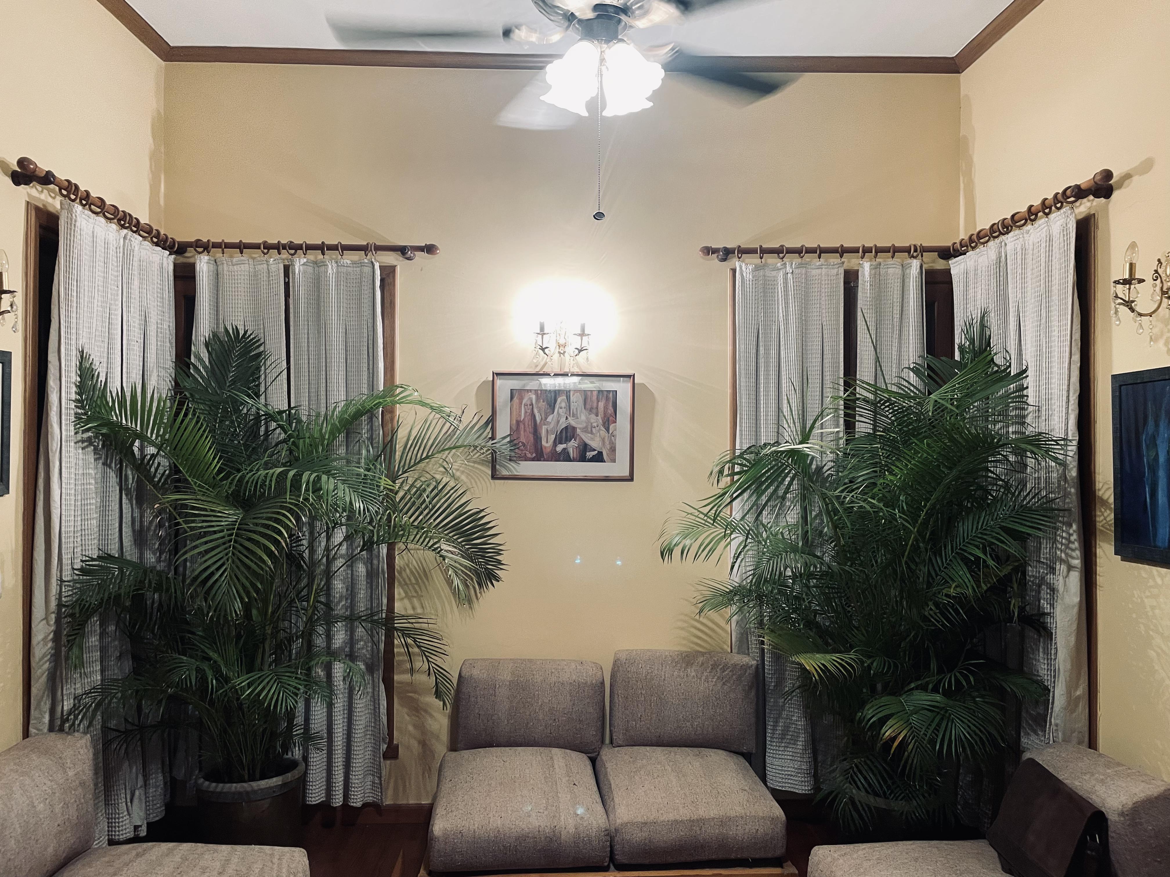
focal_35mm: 26
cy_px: 438
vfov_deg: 53.1
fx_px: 879
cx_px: 585
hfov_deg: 67.3
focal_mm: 4.2
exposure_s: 1/50
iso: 200
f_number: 1.6
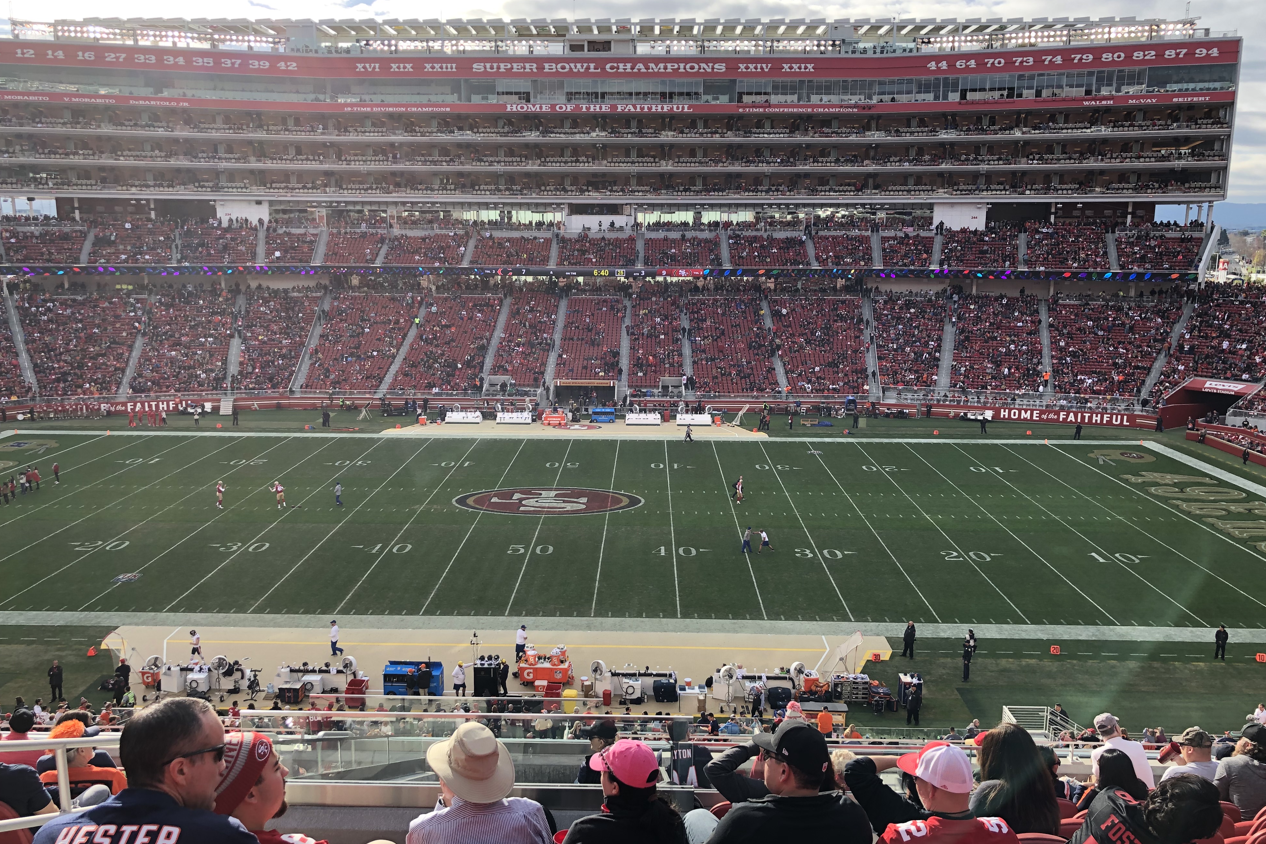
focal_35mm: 30
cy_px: 435
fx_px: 1055
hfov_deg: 61.9
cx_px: 623
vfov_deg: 43.6
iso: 20
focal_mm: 4
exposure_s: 1/842
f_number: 1.8
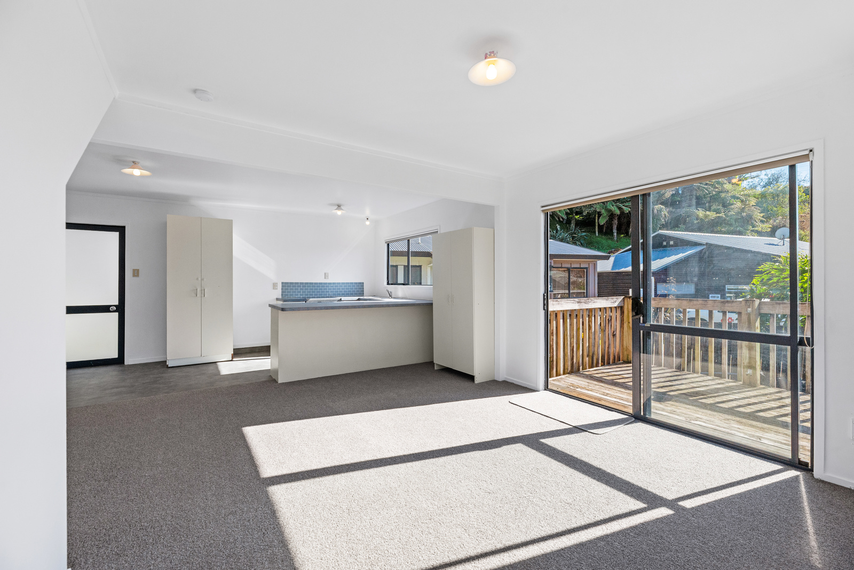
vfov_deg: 81.3
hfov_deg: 104.2
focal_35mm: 14
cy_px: 285
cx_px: 427
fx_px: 332
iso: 800
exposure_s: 1/500
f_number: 8
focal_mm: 14
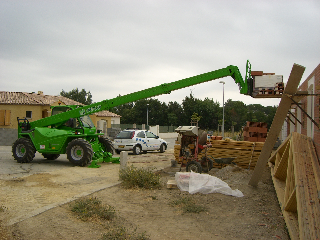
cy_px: 120
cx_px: 160
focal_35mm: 38
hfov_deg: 49.0
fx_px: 351
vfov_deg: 37.7
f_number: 4.3
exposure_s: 1/400
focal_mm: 6.2
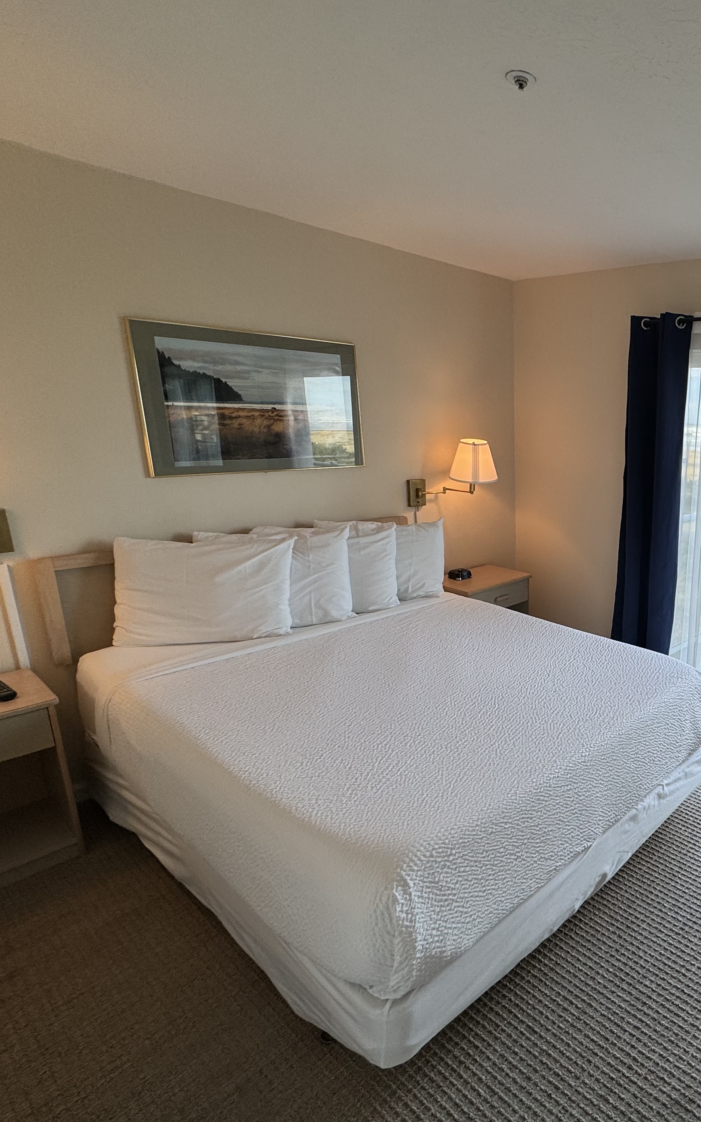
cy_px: 565
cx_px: 649
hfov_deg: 51.6
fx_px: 611
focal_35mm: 20
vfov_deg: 85.1
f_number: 2.2
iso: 50
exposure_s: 1/120
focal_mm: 2.22
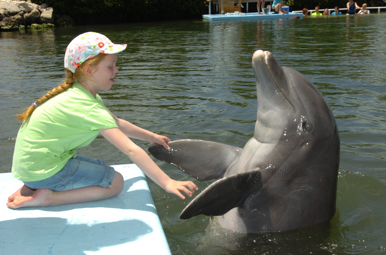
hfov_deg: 37.9
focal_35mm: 52
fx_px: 562
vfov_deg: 25.6
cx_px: 193
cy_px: 128
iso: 250
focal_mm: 35
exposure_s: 1/250
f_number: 16
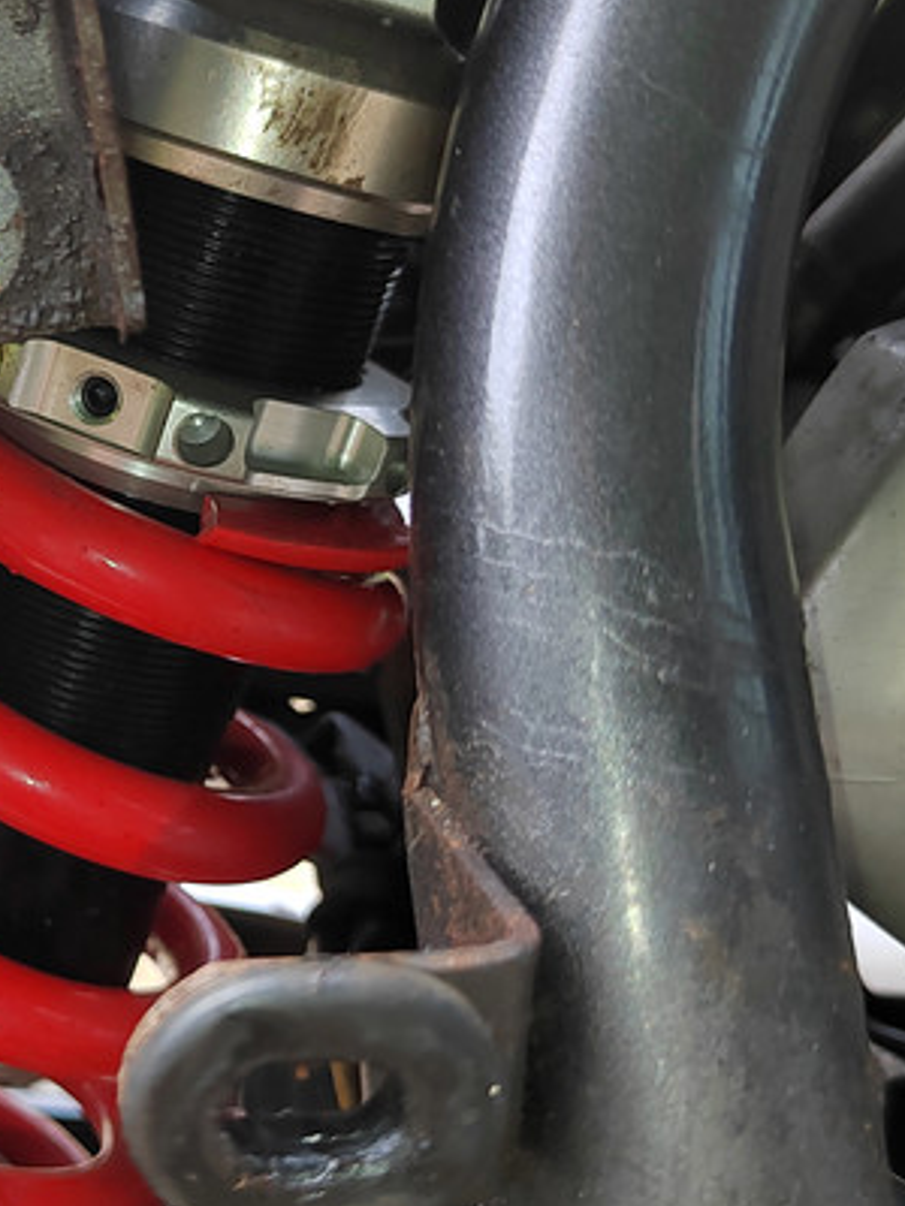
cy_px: 594
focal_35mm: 46
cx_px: 15
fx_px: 1603
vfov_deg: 41.2
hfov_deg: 29.6
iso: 603
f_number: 1.9
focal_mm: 5.52
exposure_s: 1/778
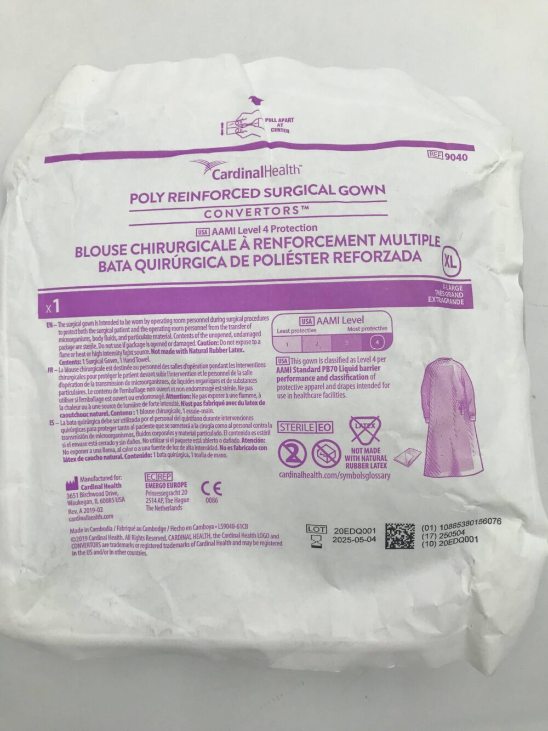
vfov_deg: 63.4
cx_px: 274
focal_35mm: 28
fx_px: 591
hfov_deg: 49.8
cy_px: 366
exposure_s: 1/60
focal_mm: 3.99
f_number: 1.8
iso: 25
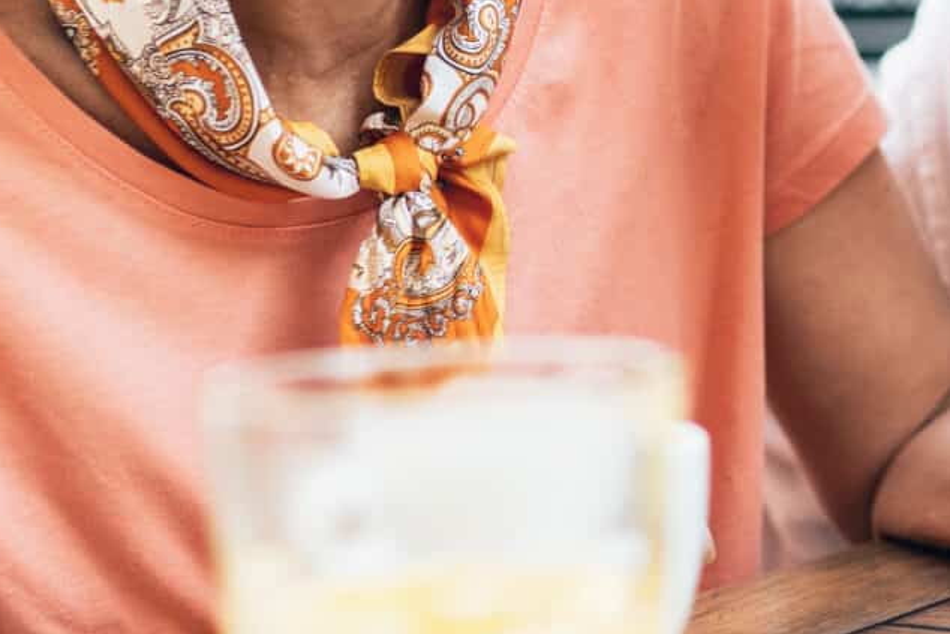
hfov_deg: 17.7
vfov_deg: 12.0
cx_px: 959
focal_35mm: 113
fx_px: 2982
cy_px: -20
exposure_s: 1/1250
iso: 640
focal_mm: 35
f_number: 2
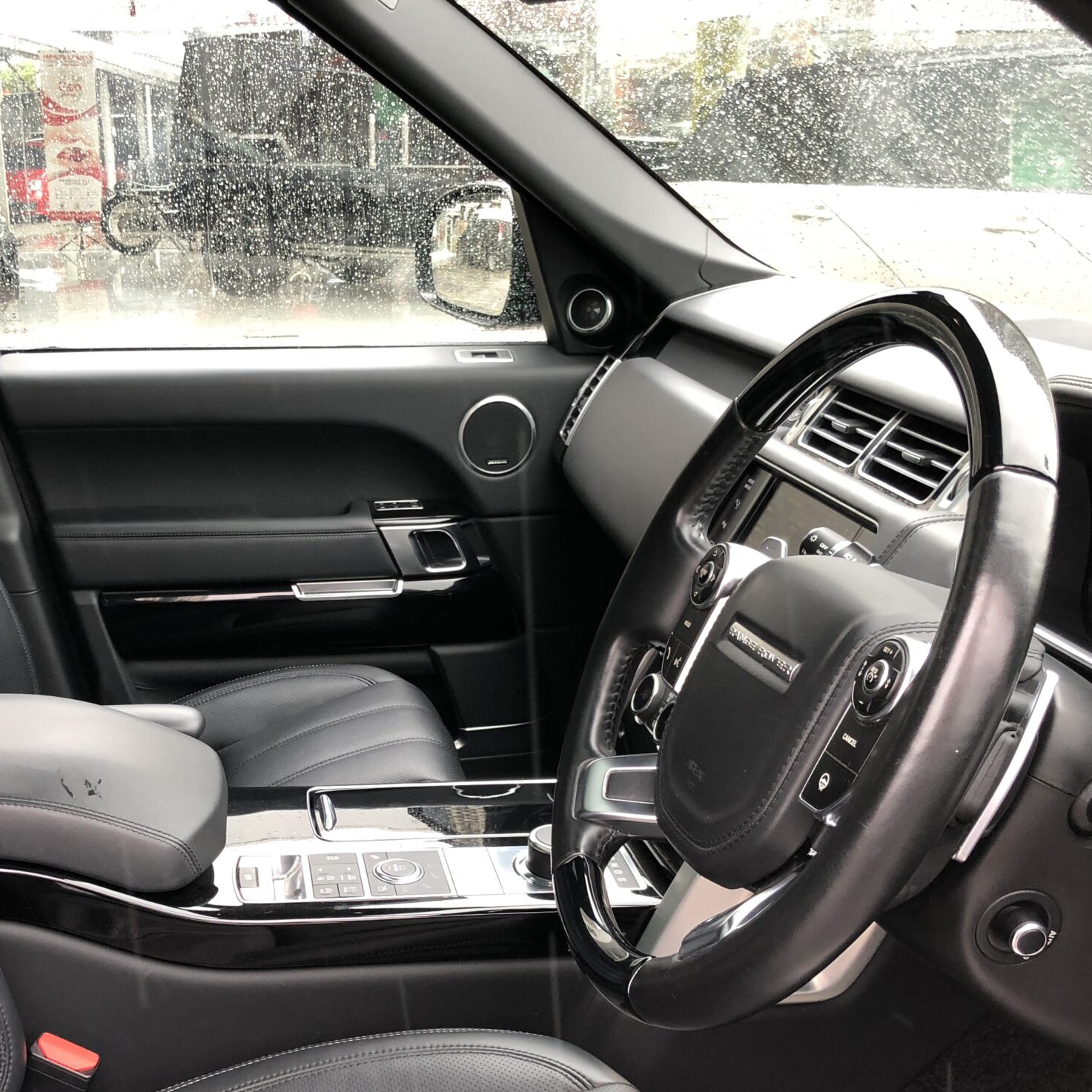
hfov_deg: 38.8
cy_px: 692
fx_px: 1535
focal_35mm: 43
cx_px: 374
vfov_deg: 38.9
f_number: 1.8
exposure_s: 1/33
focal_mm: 4
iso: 25
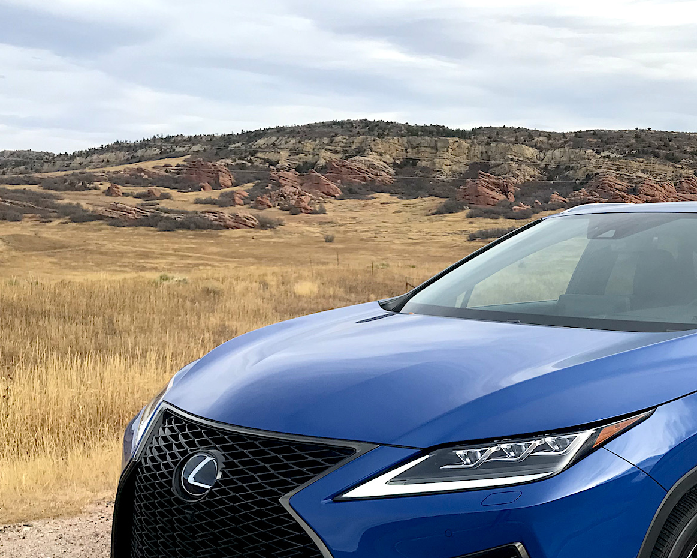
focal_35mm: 47
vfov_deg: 31.5
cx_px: 574
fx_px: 969
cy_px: 425
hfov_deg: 37.9
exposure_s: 1/847
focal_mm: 3.99
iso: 20
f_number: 1.8
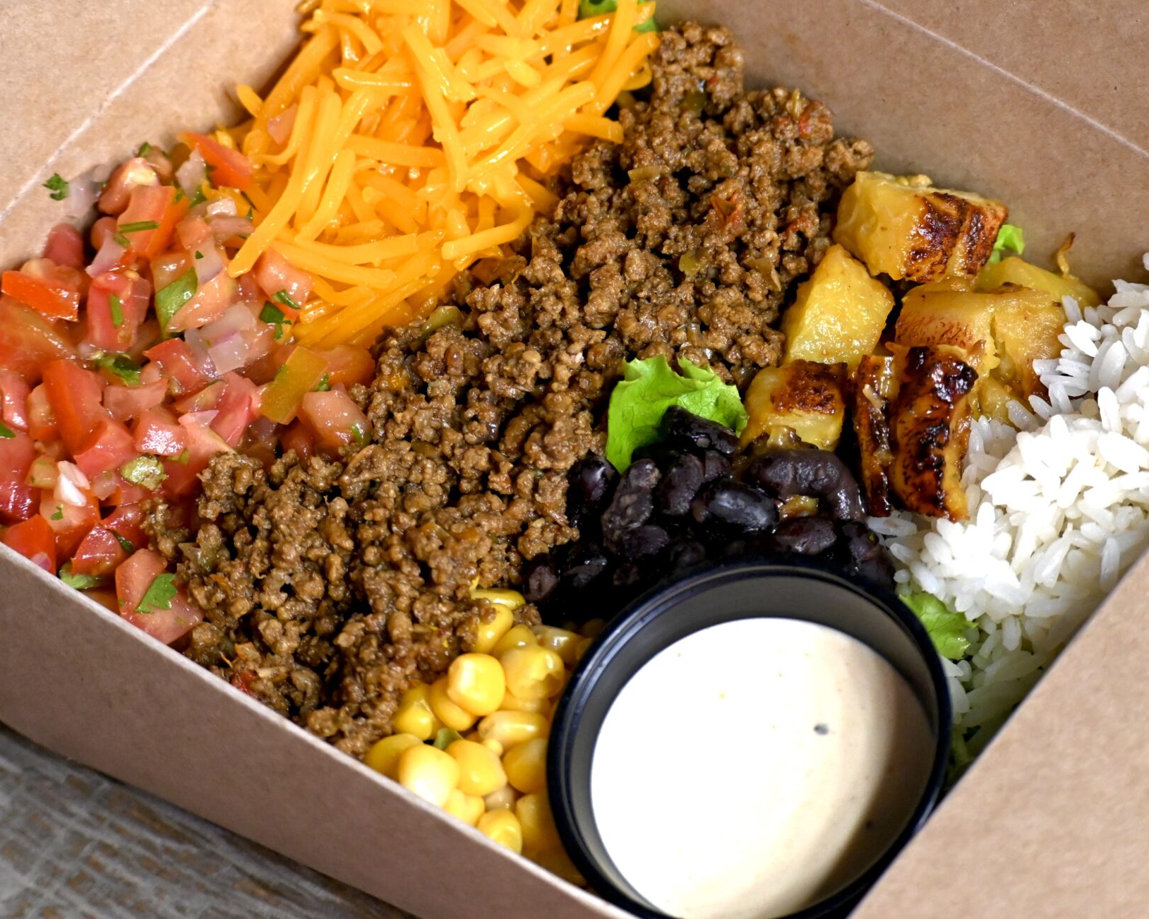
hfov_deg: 15.5
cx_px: 600
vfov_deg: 12.4
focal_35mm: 124
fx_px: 4216
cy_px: 342
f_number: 4.5
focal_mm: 56
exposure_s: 1/100
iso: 3200
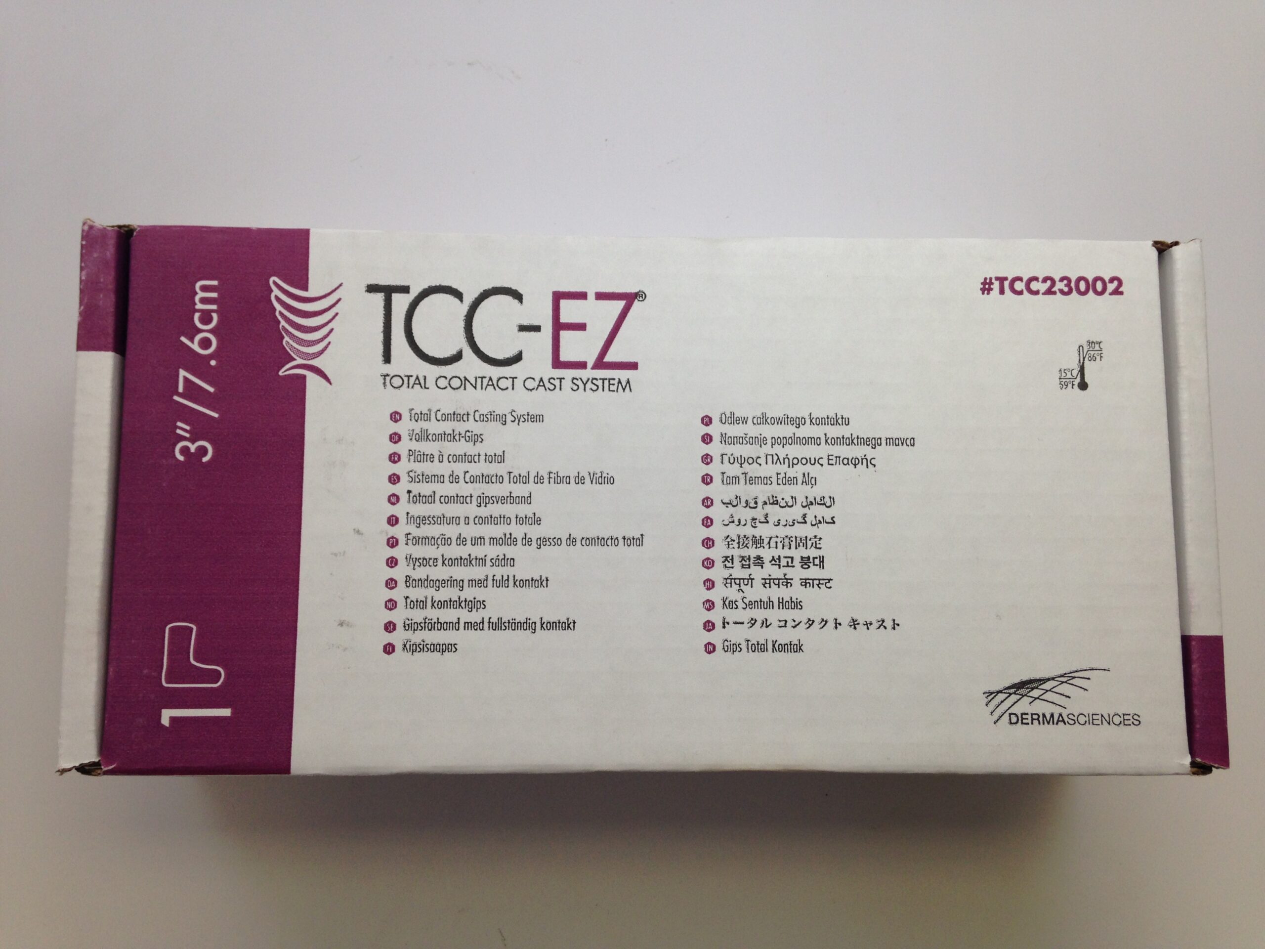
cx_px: 632
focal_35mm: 33
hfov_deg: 55.4
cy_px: 474
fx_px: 1206
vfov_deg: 42.9
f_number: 2.4
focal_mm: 4.12
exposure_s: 1/60
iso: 50
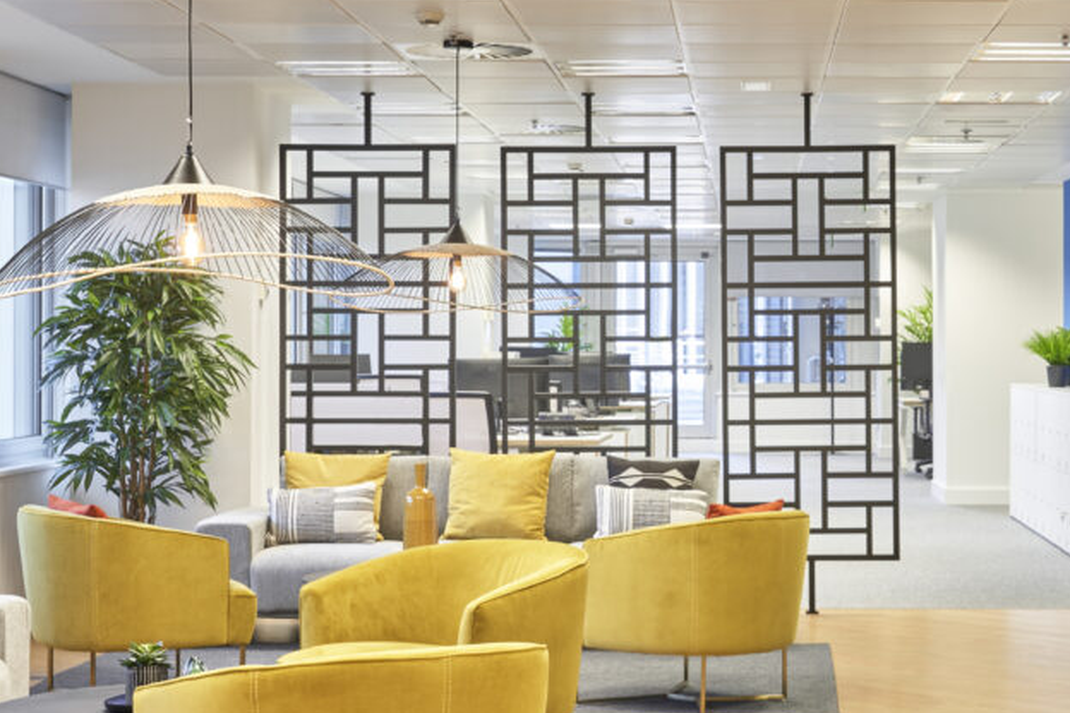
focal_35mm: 75
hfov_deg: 26.9
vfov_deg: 18.2
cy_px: 392
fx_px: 2229
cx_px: 686
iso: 100
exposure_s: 1
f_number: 11
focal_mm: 39
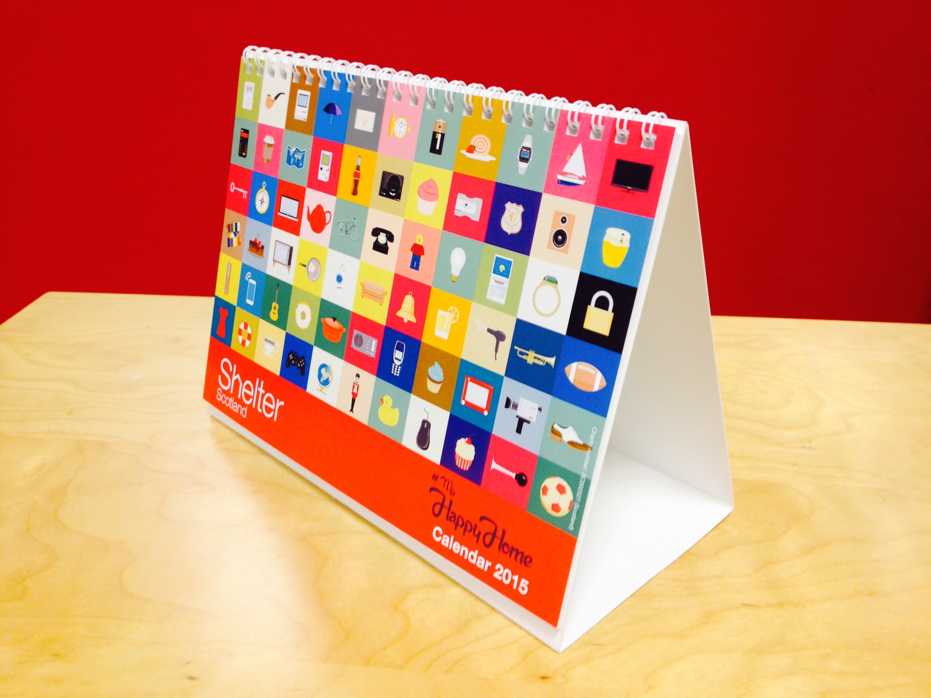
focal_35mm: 35
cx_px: 466
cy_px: 349
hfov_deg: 52.6
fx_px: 941
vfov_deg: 40.7
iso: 64
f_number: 2.4
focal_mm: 4.28
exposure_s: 1/20
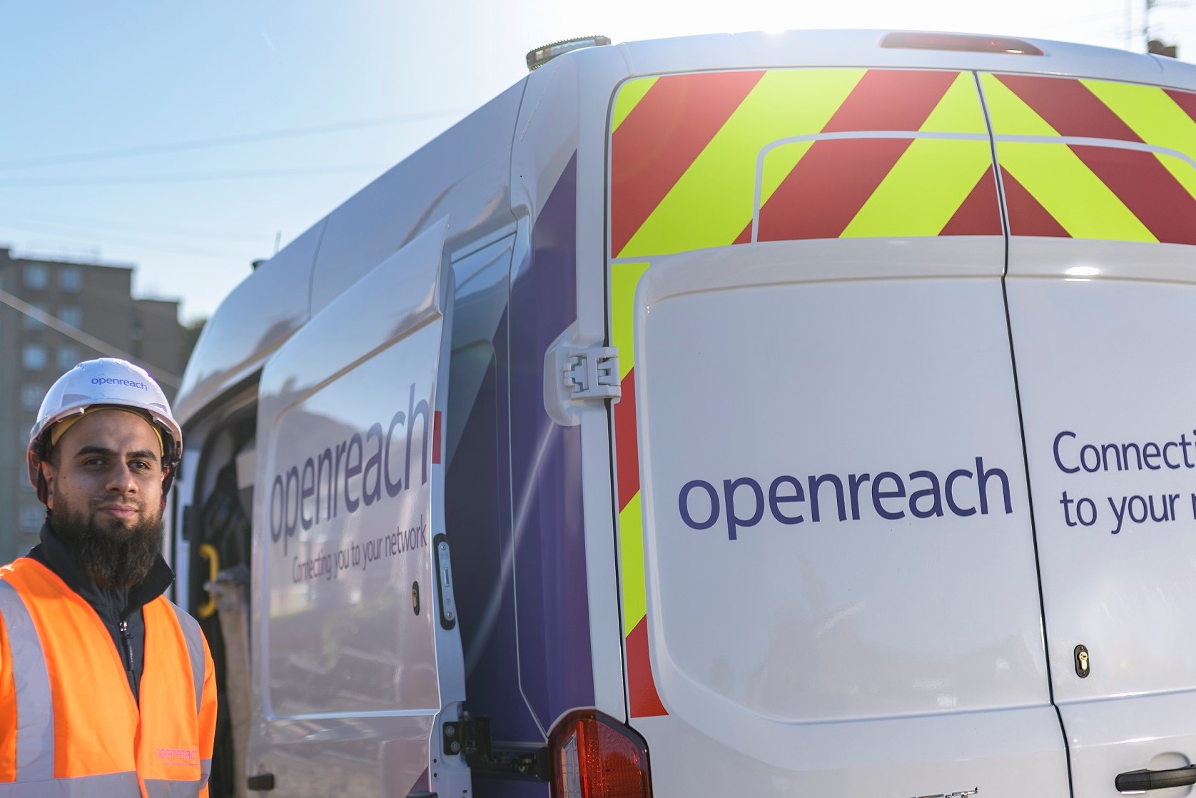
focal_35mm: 50
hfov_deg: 39.6
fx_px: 1661
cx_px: 568
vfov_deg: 26.9
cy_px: 527
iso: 31
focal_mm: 35
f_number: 1.8
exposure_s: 1/2000
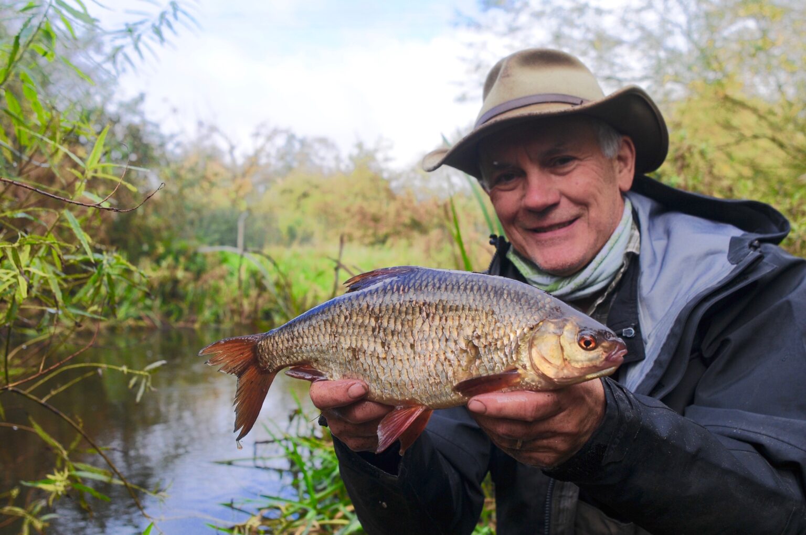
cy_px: 268
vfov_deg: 36.8
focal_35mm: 36
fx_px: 805
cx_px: 403
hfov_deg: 53.2
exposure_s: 1/640
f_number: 4.5
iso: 250
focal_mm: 24
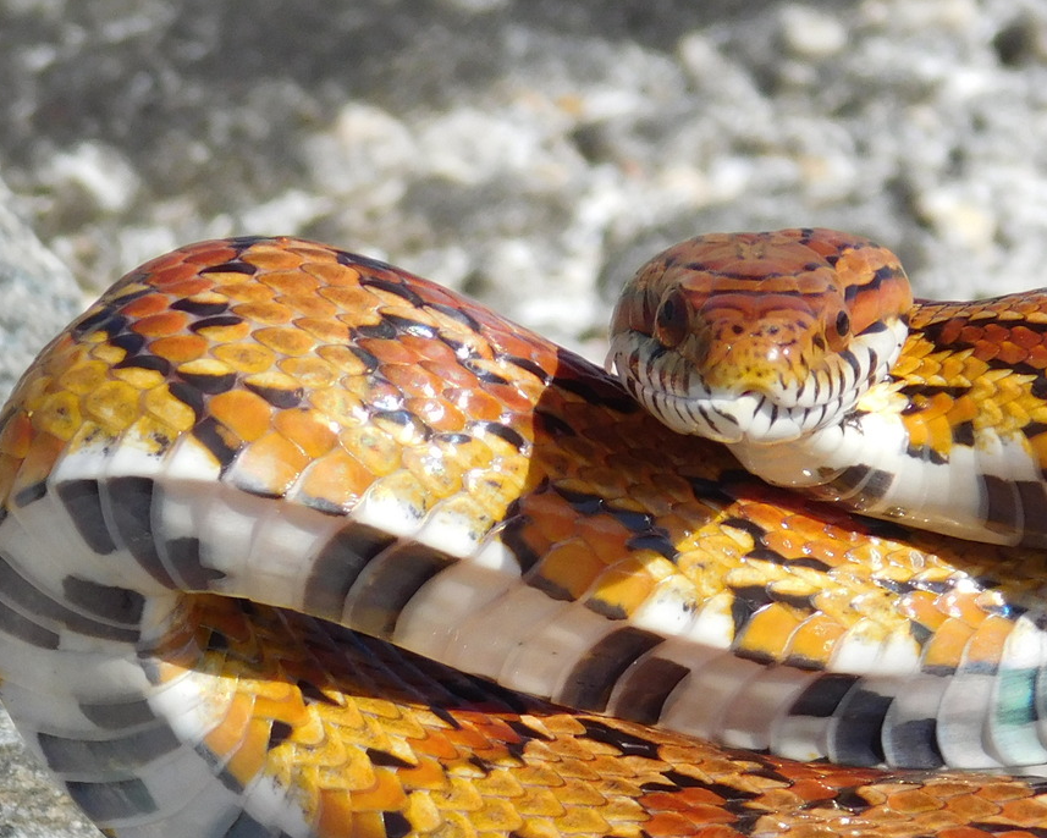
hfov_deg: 1.7
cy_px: 837
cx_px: 491
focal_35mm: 1171
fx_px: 36294
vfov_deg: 1.3
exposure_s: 1/500
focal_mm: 91.2
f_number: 6
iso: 125
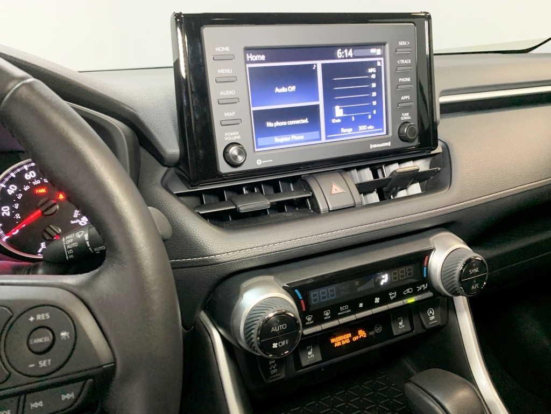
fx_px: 414
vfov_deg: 53.1
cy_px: 207
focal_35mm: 26
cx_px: 276
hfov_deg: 67.3
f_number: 1.8
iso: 500
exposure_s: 1/30
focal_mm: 4.25
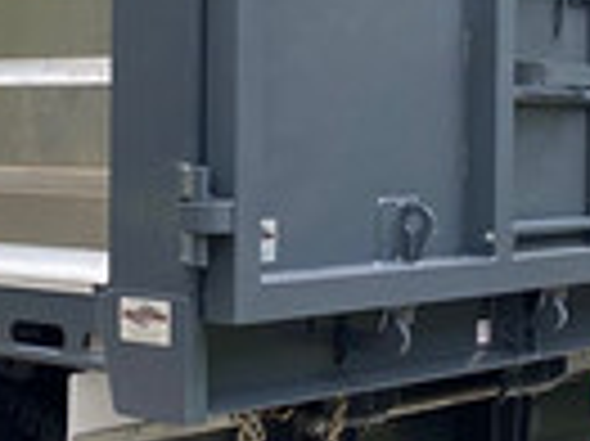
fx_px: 1686
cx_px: -59
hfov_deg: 19.1
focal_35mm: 99
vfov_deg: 14.9
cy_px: 169
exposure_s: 1/60
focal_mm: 4.25
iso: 200
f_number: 1.8
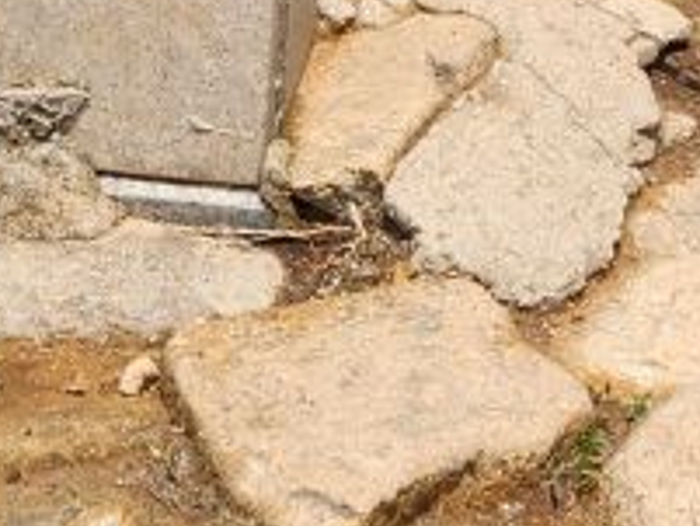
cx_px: 425
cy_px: -603
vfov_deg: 9.9
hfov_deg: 14.4
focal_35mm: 137
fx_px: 2772
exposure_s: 1/1919
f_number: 1.8
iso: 20
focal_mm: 5.4
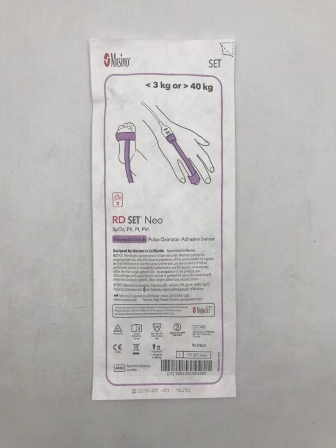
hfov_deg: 49.7
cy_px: 224
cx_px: 168
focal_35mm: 28
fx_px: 362
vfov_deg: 63.4
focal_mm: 3.99
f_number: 1.8
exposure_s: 1/389
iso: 20
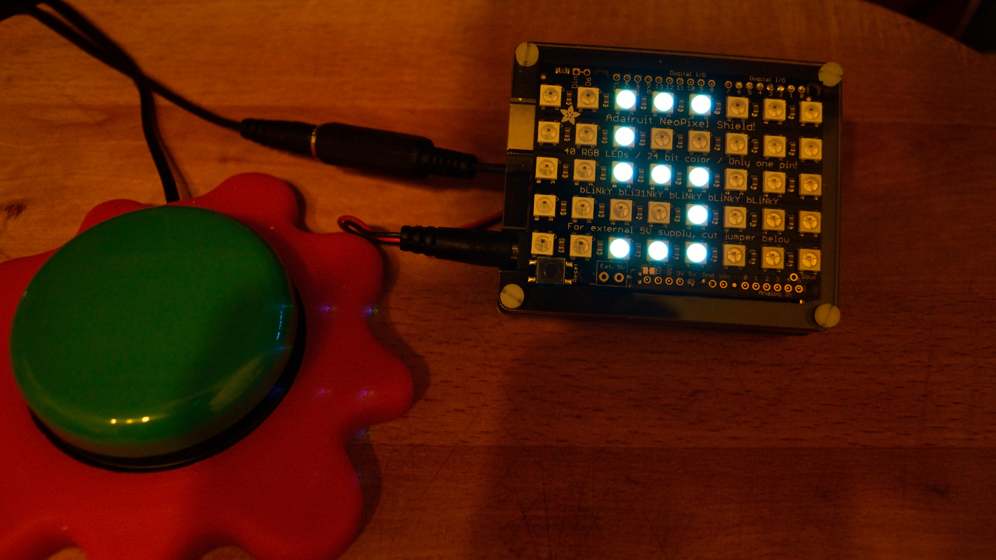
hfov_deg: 61.0
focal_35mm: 32
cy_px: 271
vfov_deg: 36.7
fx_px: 845
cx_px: 497
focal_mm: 20
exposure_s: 1/60
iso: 800
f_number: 4
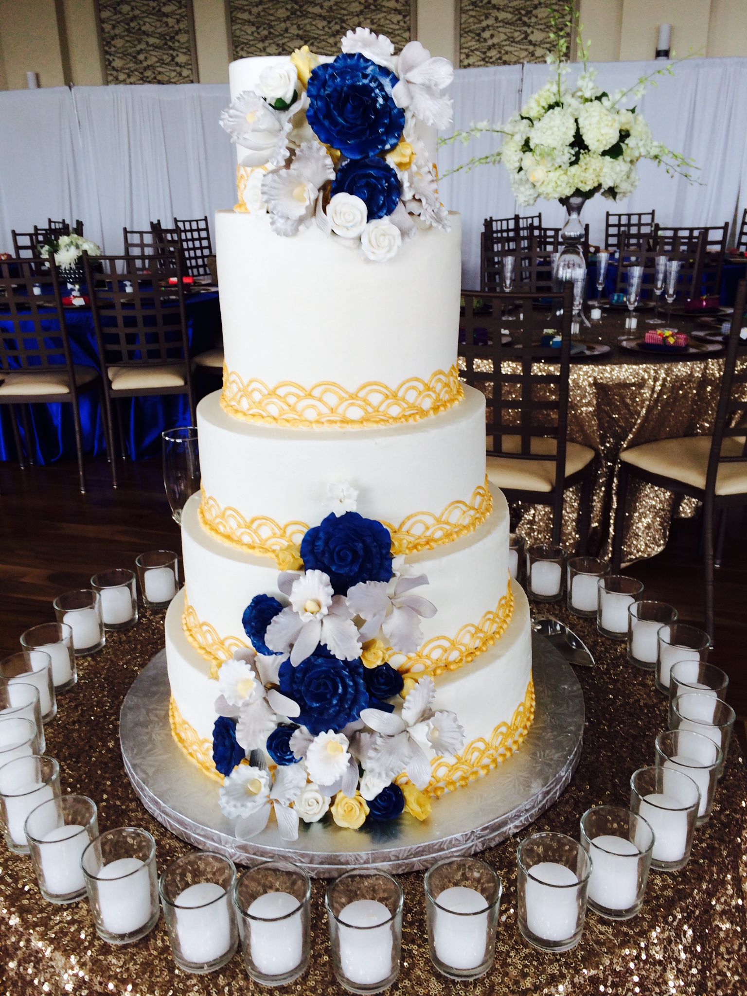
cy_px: 498
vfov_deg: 60.0
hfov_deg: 46.8
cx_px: 374
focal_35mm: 30
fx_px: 863
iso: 50
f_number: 2.2
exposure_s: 1/60
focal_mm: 4.12
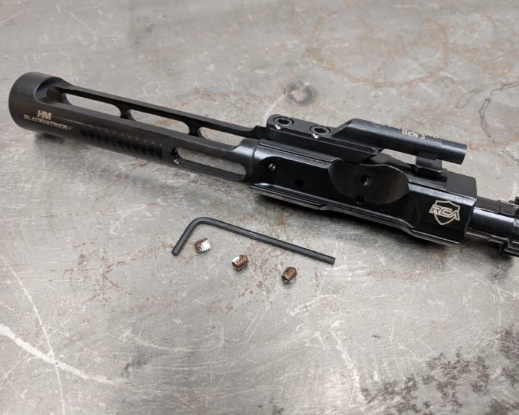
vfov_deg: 51.5
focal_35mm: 28
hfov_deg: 62.2
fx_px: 430
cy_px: 203
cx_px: 274
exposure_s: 1/60
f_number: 2
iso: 338
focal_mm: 4.67
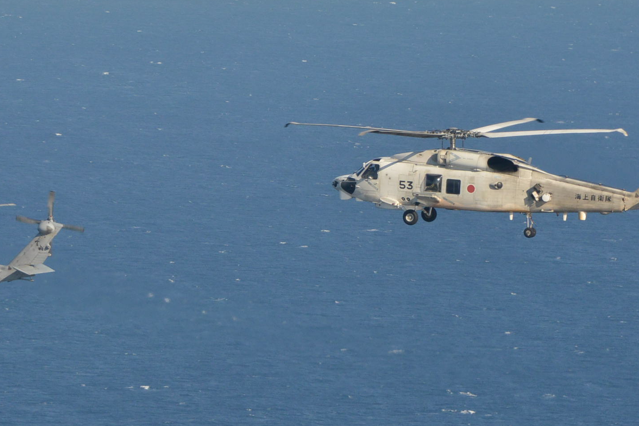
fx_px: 8663
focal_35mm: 488
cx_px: 209
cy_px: 99
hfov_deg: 4.2
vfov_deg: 2.8
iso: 800
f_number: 13
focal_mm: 190
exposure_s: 1/1000
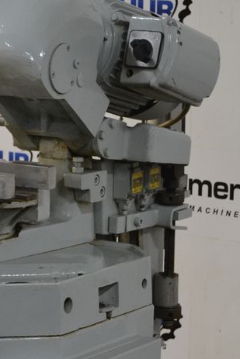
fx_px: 1699
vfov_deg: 12.0
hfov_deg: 8.0
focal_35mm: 170
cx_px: -55
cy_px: 295
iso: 400
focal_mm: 38
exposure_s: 1/40
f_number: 5
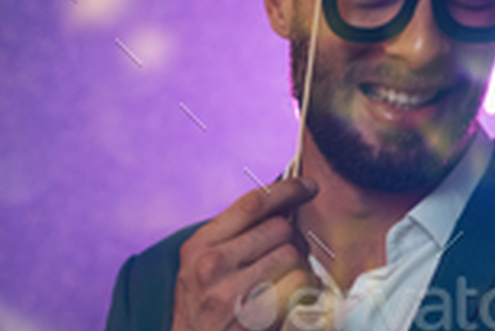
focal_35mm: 134
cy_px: 458
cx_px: -112
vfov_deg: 10.0
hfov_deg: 14.7
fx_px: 1844
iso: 640
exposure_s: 1/125
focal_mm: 35
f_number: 1.8
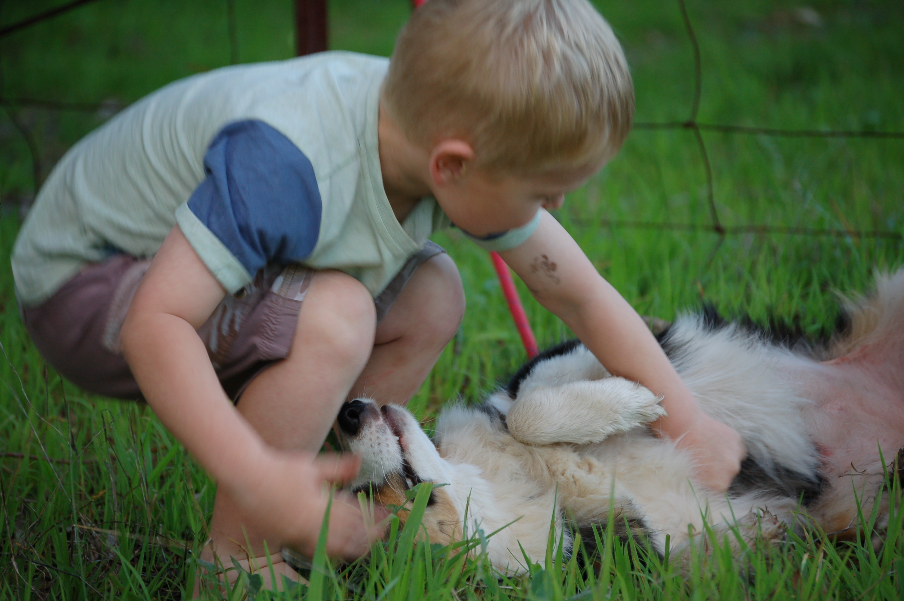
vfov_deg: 8.2
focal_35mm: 168
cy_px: 300
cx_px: 452
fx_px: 4215
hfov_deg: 12.2
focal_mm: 112
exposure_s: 1/100
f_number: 5
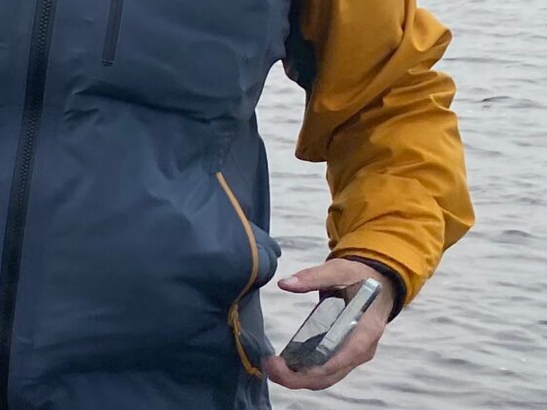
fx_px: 1865
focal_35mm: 118
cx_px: -643
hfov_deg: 13.5
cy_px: 175
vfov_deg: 12.6
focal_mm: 4.25
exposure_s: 1/1678
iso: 32
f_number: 1.8
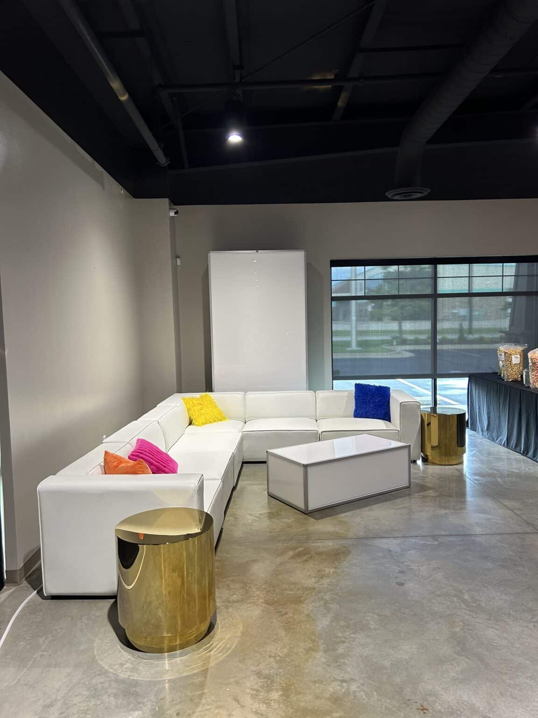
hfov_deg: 53.1
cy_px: 359
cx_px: 269
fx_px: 539
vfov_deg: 67.3
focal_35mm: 26
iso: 125
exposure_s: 1/86
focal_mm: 5.7
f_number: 1.5
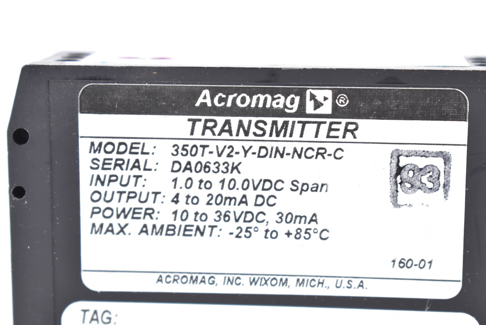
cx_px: 250
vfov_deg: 14.2
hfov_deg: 21.1
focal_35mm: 97
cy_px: 188
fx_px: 1305
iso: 1250
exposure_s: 1/100
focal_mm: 55
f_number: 5.6
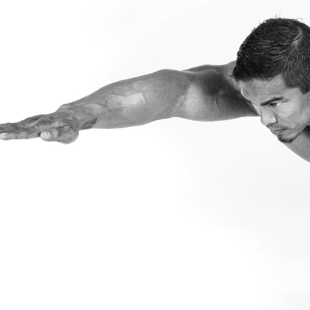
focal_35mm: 94
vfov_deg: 18.5
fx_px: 952
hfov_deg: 18.0
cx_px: 311
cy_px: 167
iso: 100
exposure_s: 1/80
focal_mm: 36
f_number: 6.3
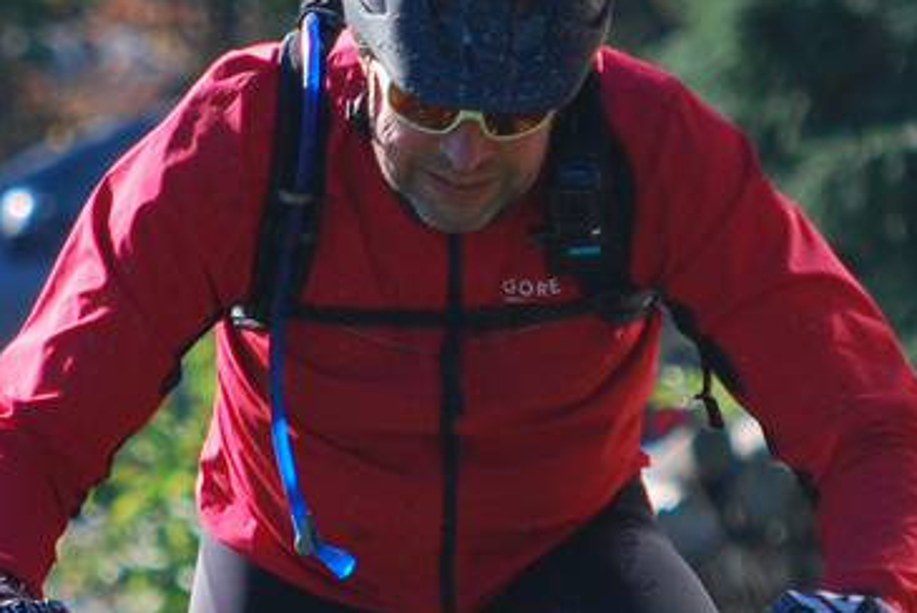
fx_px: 23784
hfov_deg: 2.2
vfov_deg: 1.5
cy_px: 314
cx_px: 534
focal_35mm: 933
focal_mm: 190
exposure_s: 1/500
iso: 320
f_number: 5.6
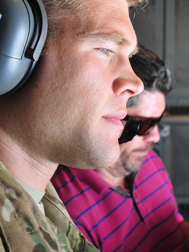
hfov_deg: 15.9
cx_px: 229
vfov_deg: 22.0
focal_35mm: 89
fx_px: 648
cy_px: 107
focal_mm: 24
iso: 100
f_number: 5
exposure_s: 1/15
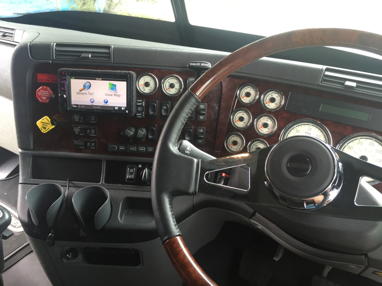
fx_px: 320
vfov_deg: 48.2
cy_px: 143
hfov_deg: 61.7
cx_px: 191
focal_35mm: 29
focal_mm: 4.15
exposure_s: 1/33
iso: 80
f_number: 2.2
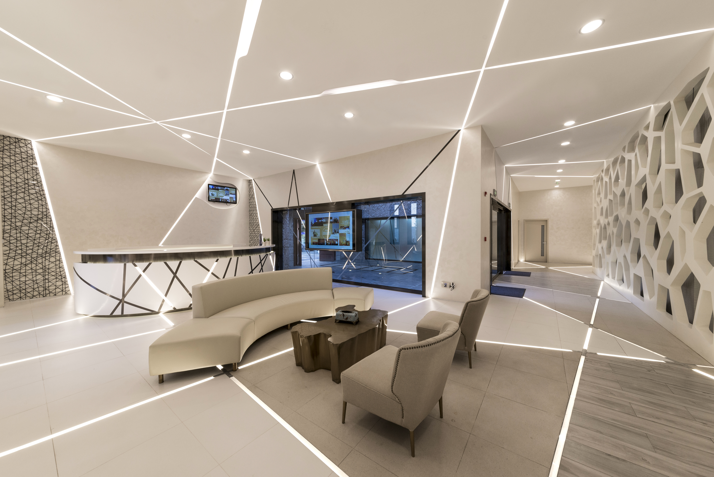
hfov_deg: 112.6
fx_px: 238
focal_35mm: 12
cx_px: 357
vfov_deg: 90.1
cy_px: 238
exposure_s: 1/30
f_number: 13
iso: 400
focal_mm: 12
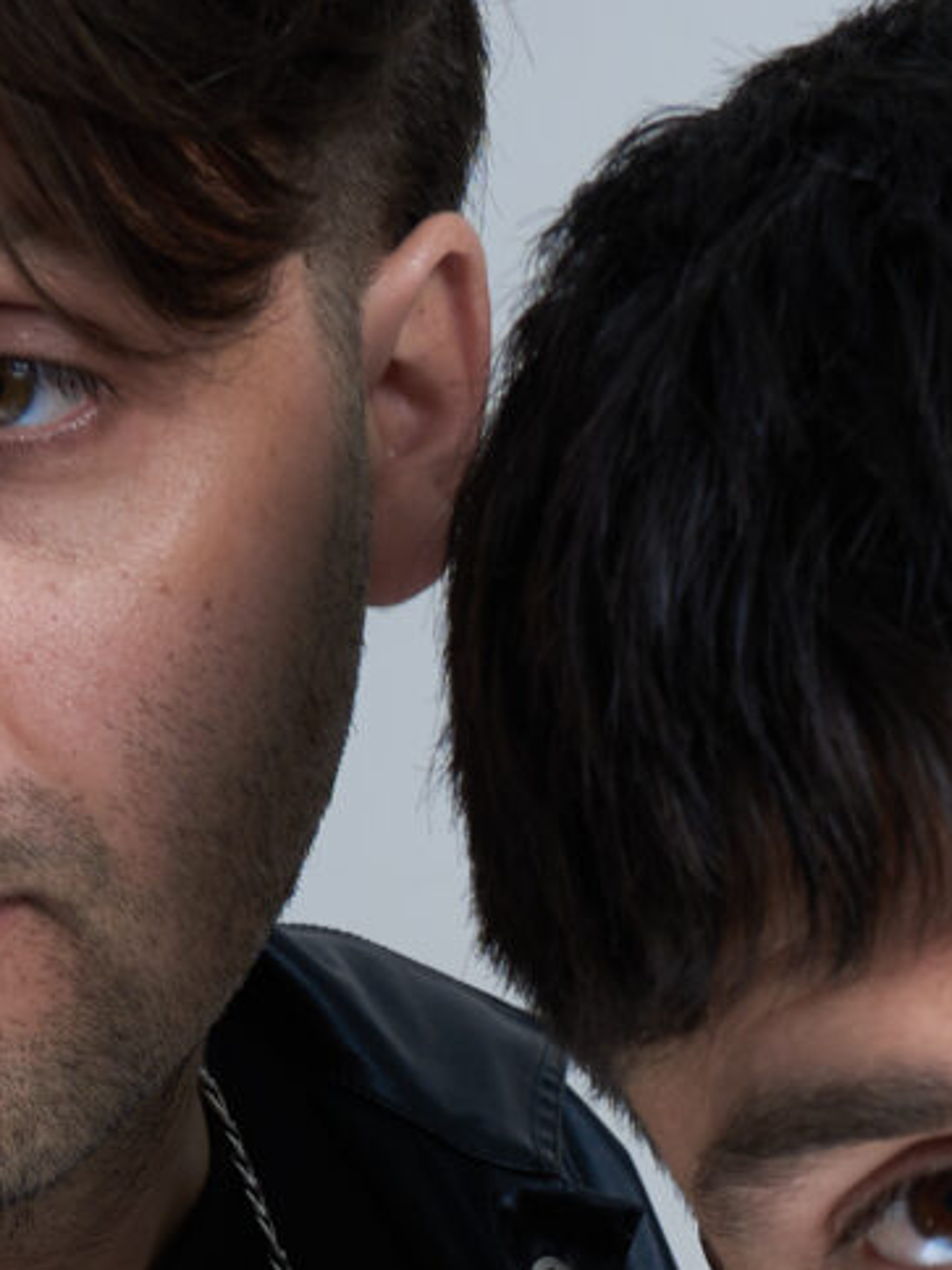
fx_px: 4474
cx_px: 825
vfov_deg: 15.6
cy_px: 1527
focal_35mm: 122
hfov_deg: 12.1
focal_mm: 24
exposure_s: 1/160
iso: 250
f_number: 7.1
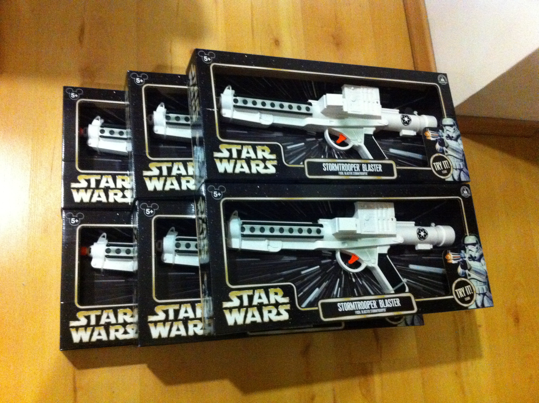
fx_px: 544
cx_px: 270
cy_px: 202
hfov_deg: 52.7
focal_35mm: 35
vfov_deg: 40.6
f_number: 2.8
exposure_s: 1/15
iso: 1000
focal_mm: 3.85
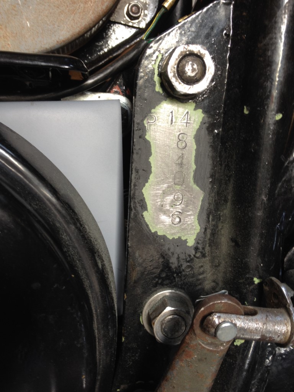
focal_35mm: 35
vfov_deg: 52.6
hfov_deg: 40.7
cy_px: 196
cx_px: 147
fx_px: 396
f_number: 2.4
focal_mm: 4.28
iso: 50
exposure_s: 1/20
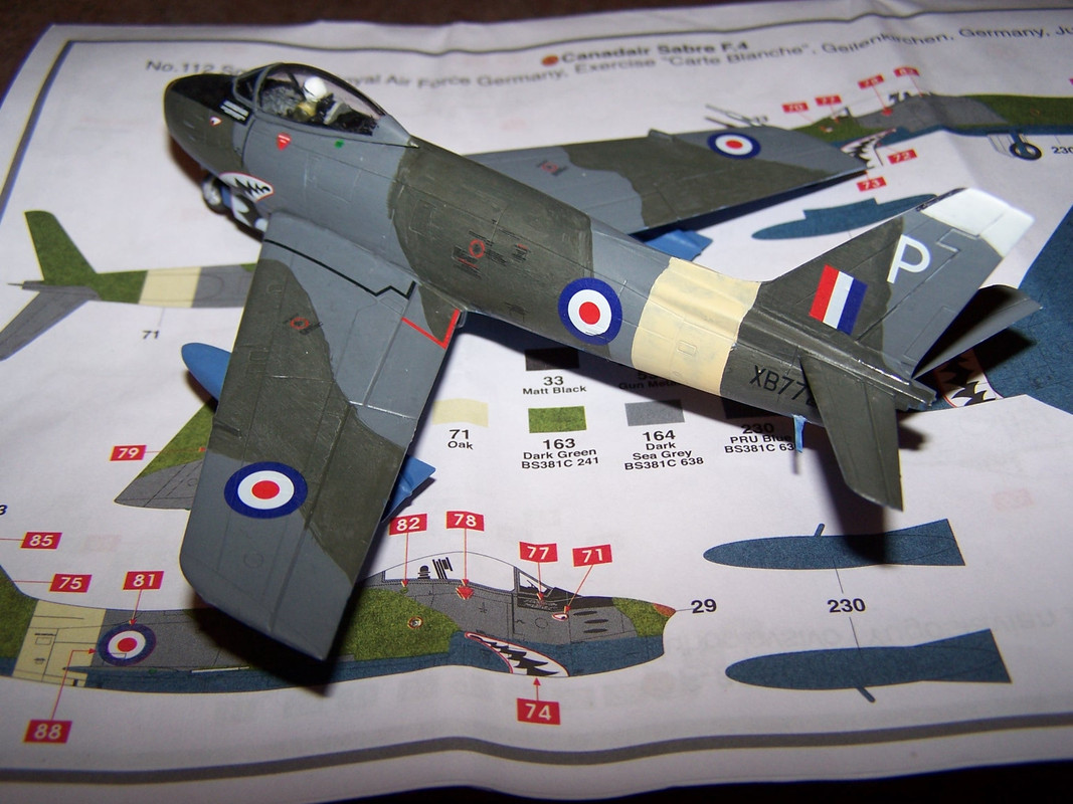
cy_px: 402
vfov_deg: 37.7
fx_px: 1178
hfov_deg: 49.0
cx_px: 536
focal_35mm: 38
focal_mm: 6.3
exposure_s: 1/60
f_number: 2.8
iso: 80
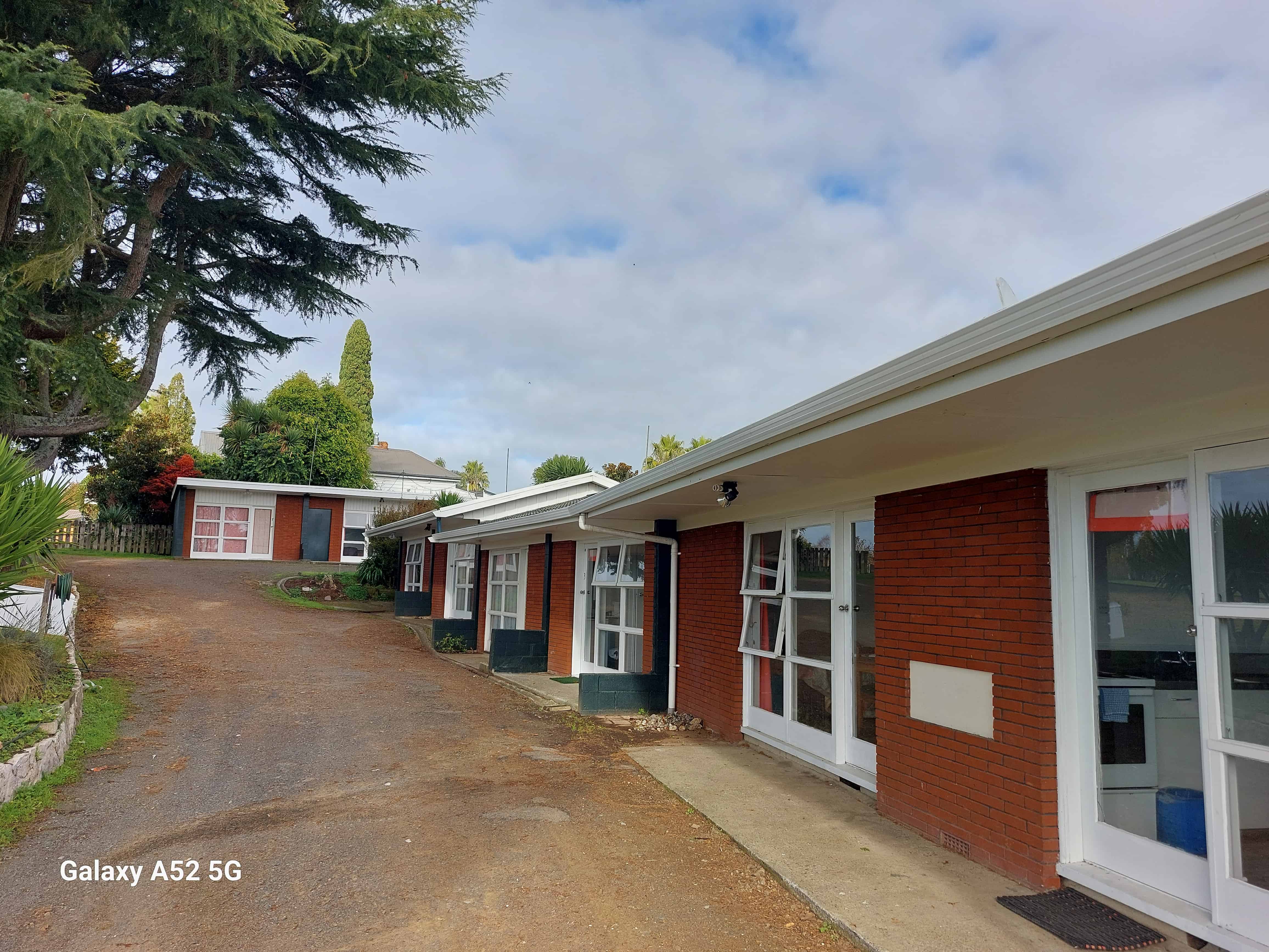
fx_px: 880
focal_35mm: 24
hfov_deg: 71.6
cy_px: 476
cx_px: 634
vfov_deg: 56.8
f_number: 1.8
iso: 25
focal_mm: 5.23
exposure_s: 1/675
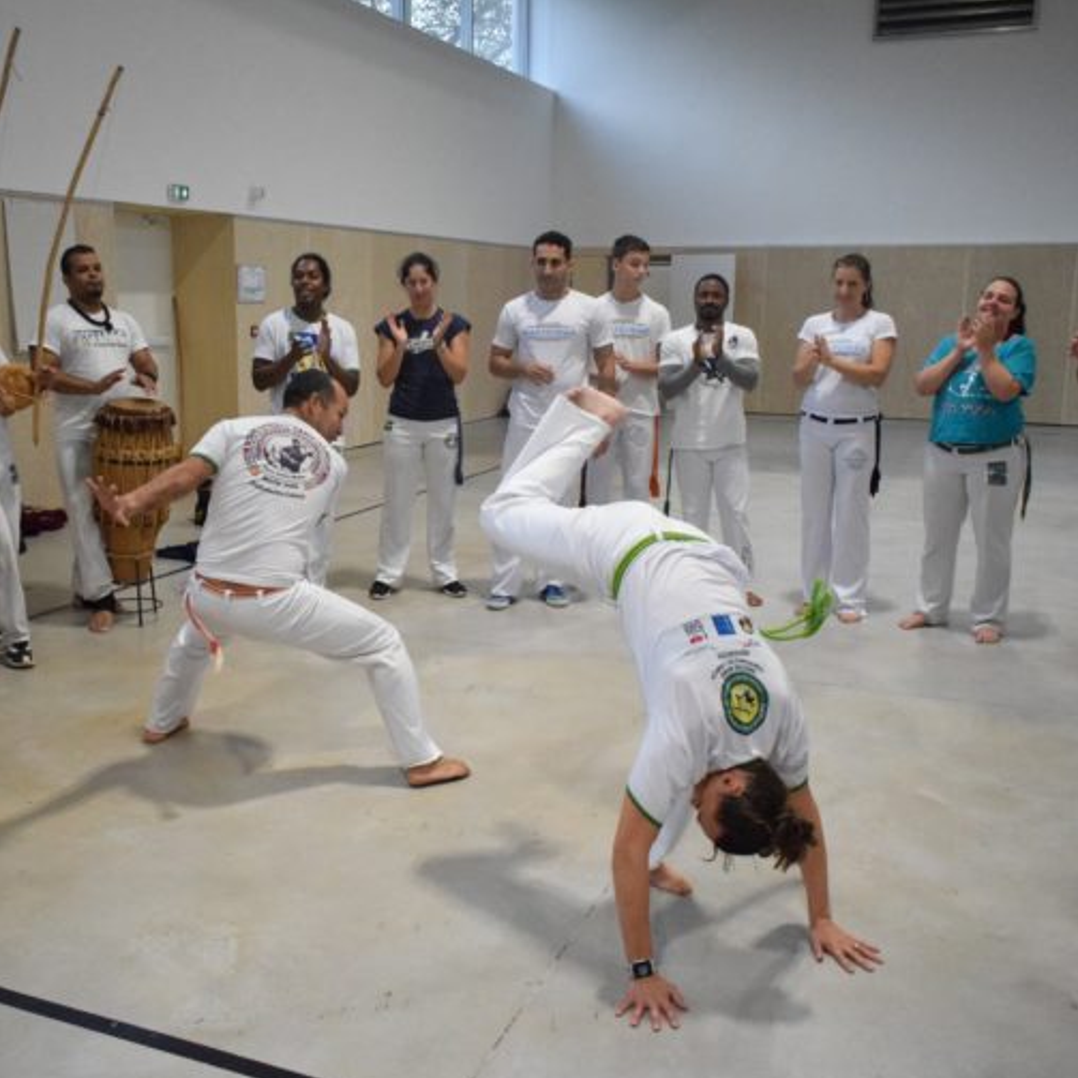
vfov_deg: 47.2
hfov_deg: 47.0
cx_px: 444
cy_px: 544
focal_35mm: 35
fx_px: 1233
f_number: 3.5
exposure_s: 1/1000
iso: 6400
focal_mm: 18
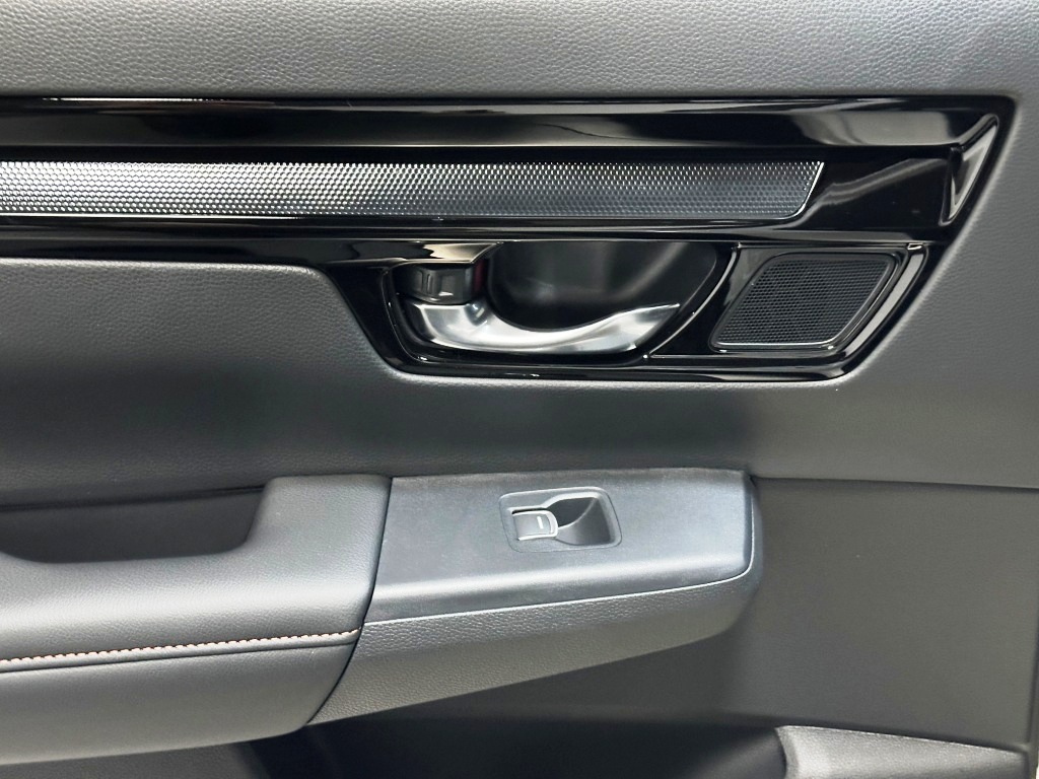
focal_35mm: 48
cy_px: 390
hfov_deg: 39.7
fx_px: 1441
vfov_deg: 30.3
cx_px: 520
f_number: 1.78
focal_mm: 6.86
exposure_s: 1/24
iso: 640
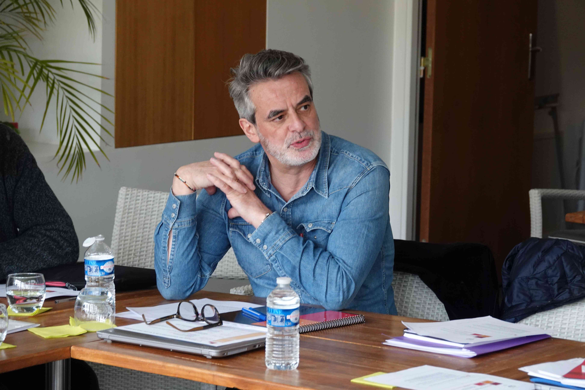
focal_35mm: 139
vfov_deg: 9.9
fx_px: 2259
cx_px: 292
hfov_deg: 14.8
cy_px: 195
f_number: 4
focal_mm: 51.14
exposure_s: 1/40
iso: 800
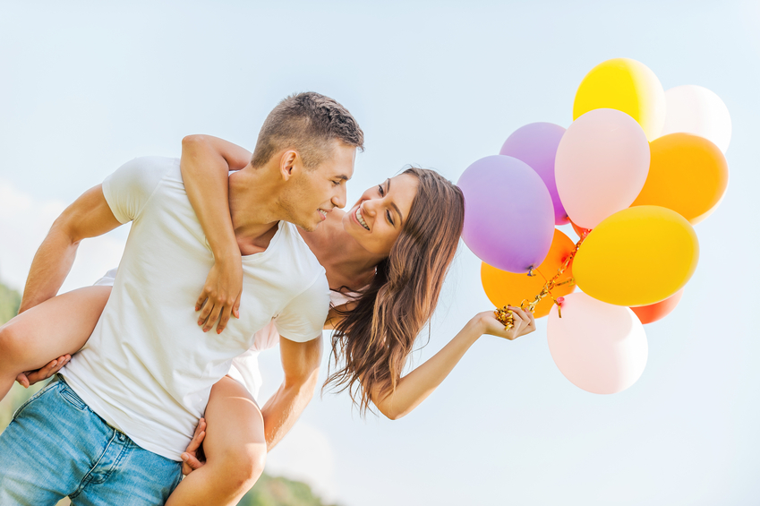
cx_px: 380
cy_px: 253
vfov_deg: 15.9
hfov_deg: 23.7
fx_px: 1814
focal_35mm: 86
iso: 200
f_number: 4
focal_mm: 86
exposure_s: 1/800
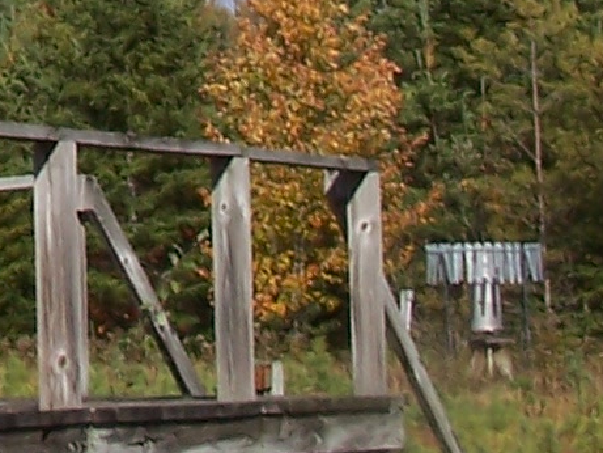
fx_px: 3311
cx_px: -311
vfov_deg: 7.7
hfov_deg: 10.1
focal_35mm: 190
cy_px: -173
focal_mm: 6.3
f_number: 5.6
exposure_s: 1/500
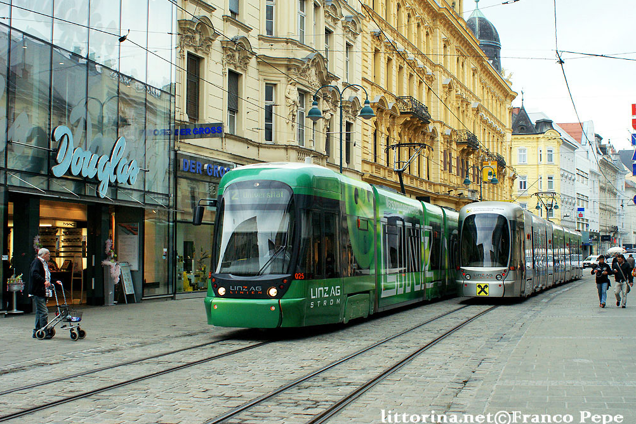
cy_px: 215
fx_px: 812
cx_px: 313
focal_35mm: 46
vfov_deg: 29.2
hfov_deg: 42.8
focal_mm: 30
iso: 800
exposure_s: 1/500
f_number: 5
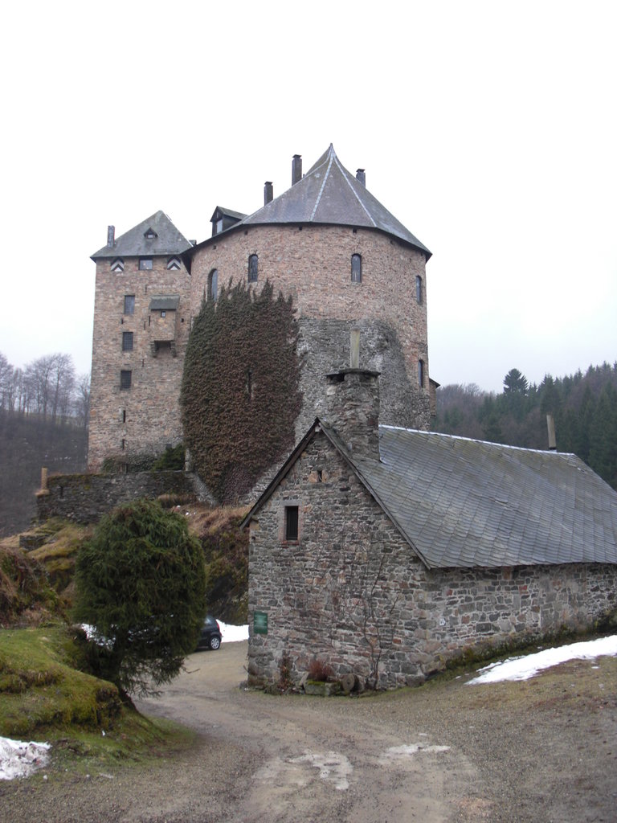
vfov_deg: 51.4
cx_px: 308
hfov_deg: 39.7
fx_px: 856
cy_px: 412
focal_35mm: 36
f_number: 2.8
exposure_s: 1/125
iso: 50
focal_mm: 6.3
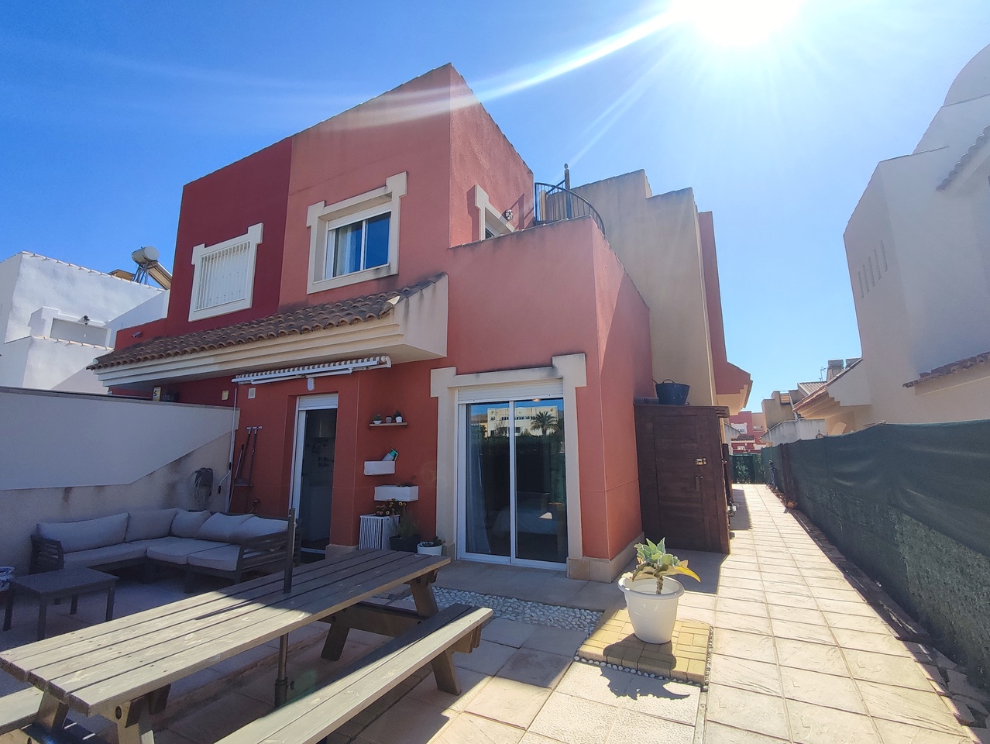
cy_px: 372
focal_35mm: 16
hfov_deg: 94.5
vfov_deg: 78.2
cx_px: 495
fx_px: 458
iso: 50
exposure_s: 1/1587
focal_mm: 1.65
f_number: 2.2
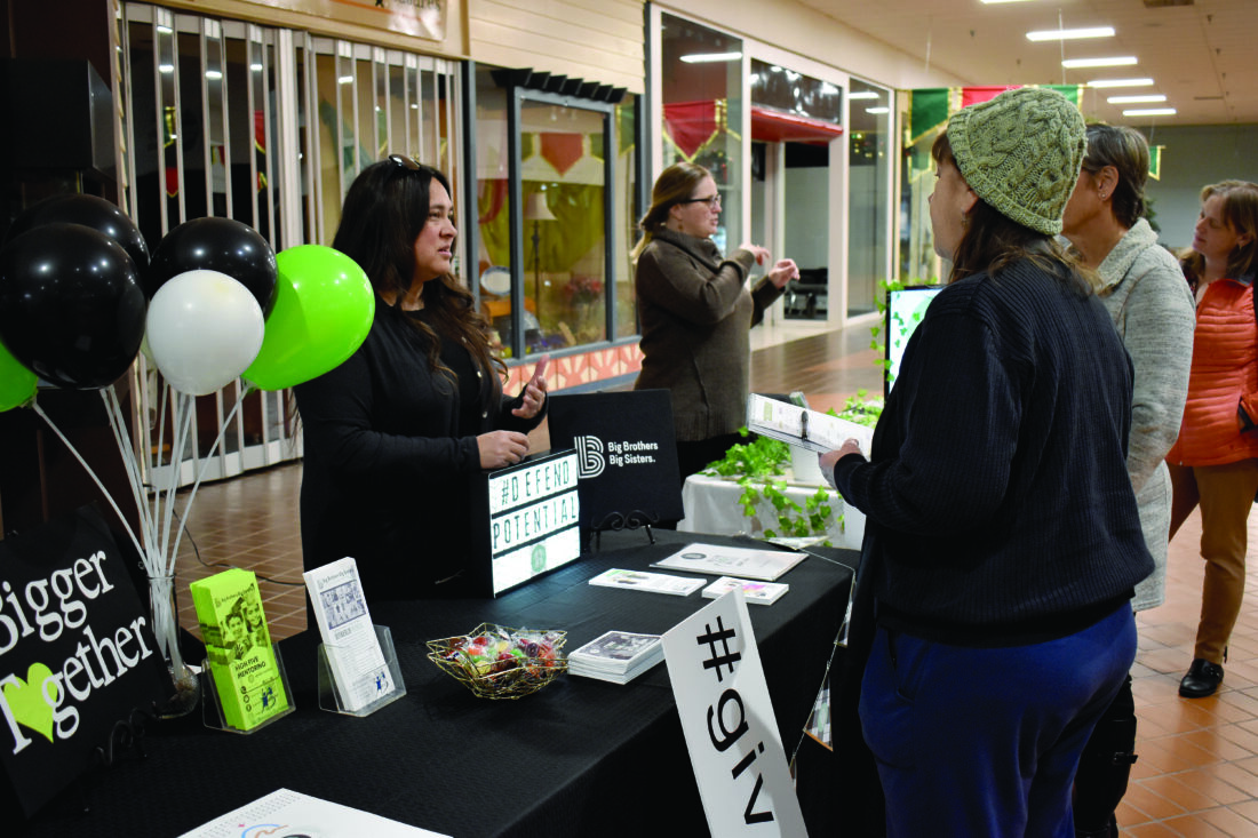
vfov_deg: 36.9
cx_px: 629
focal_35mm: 36
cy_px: 419
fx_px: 1258
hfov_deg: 53.1
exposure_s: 1/40
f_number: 3.8
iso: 1600
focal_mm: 24
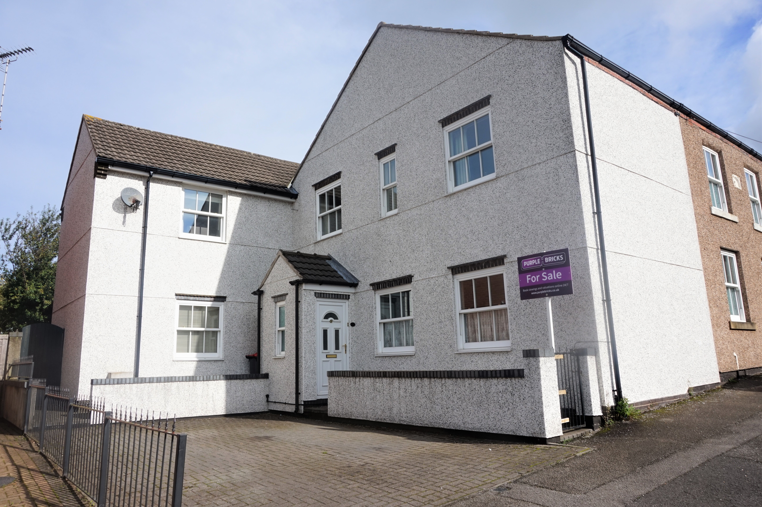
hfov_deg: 71.5
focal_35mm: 25
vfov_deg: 51.2
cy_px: 247
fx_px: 529
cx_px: 366
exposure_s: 1/125
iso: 100
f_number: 14
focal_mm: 16
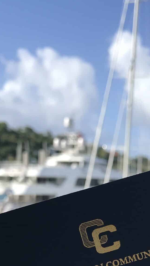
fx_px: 481
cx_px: 117
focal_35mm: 68
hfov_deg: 17.6
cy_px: 250
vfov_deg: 29.4
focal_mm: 3.99
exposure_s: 1/2083
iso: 20
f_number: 1.8
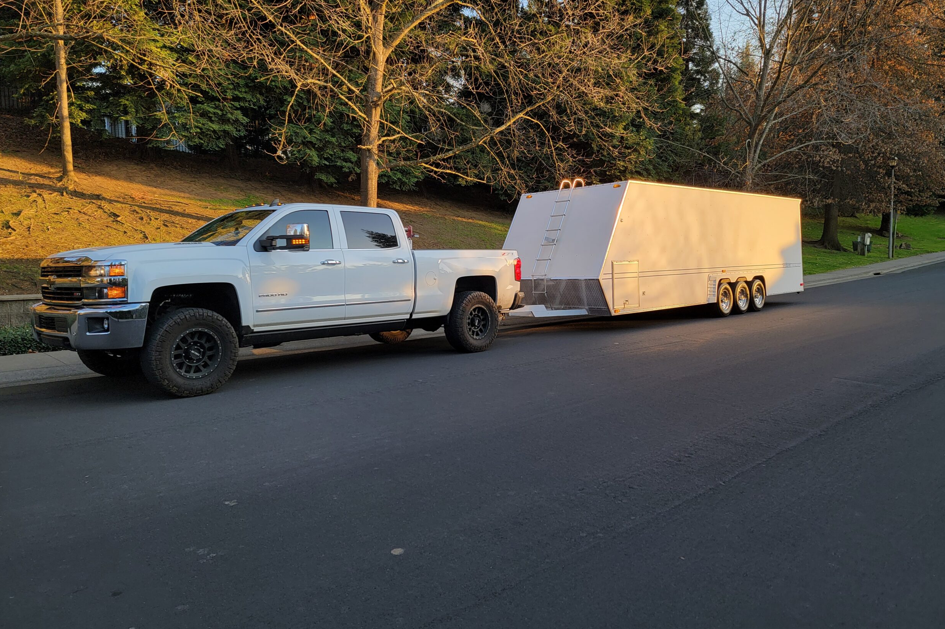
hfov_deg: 69.4
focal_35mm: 26
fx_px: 682
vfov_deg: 49.4
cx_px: 470
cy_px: 272
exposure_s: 1/141
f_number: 1.8
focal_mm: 6.7
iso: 16
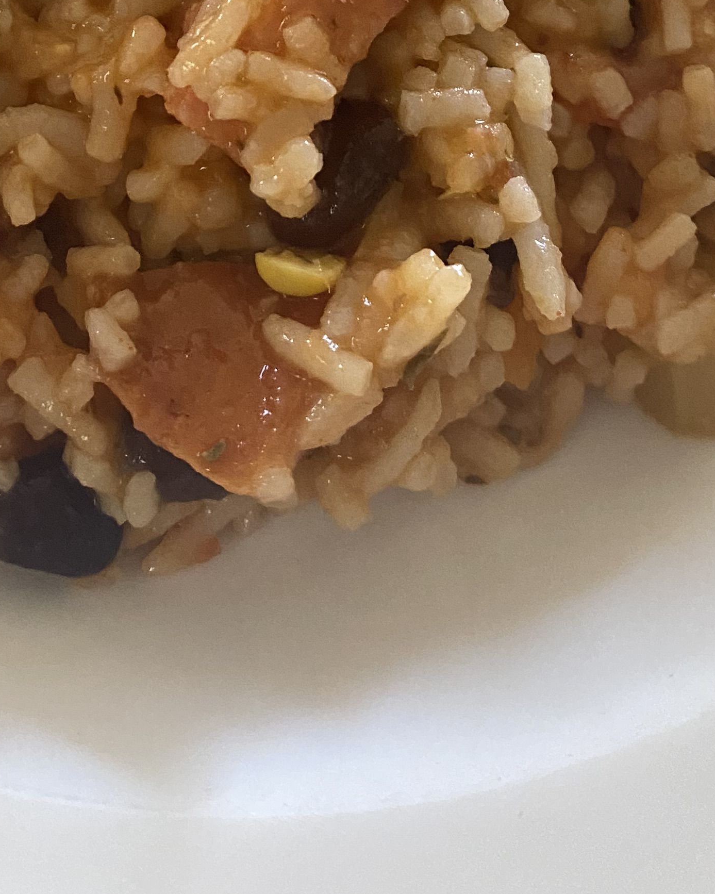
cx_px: 279
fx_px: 1561
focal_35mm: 59
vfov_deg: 28.7
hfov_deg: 25.7
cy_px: -113
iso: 250
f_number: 1.8
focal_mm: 4.25
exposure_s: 1/60
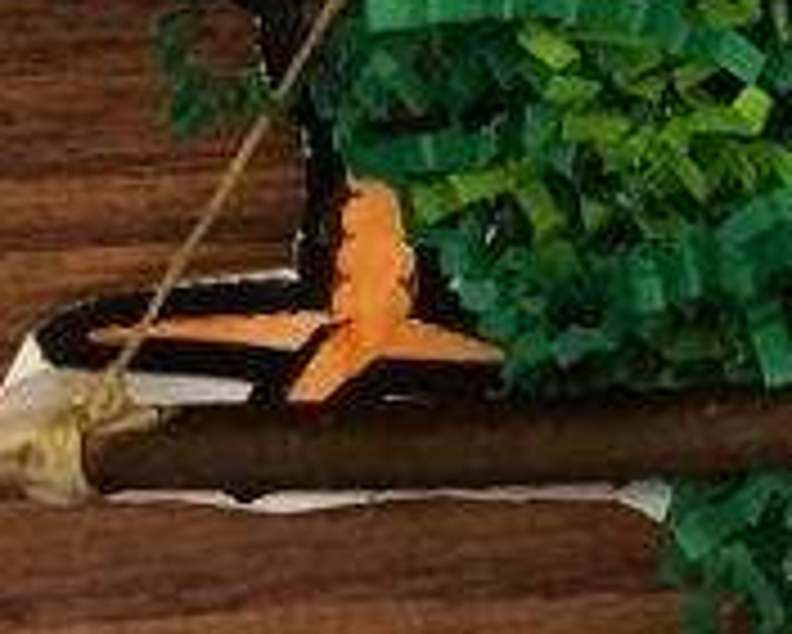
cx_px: 1508
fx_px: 4526
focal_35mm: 193
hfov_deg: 9.4
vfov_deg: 7.1
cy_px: -1272
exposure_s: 1/40
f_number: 2.2
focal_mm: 4.15
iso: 40
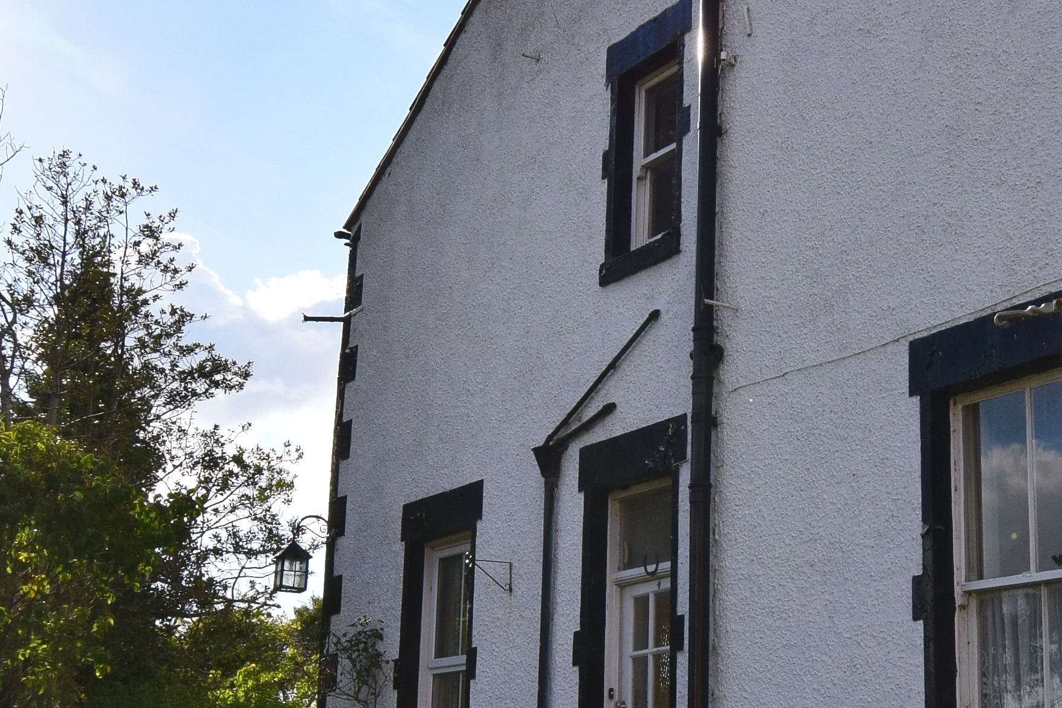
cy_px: 442
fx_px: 1504
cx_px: 824
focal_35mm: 51
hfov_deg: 37.7
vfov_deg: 26.4
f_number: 11
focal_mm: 10
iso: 220
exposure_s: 1/500
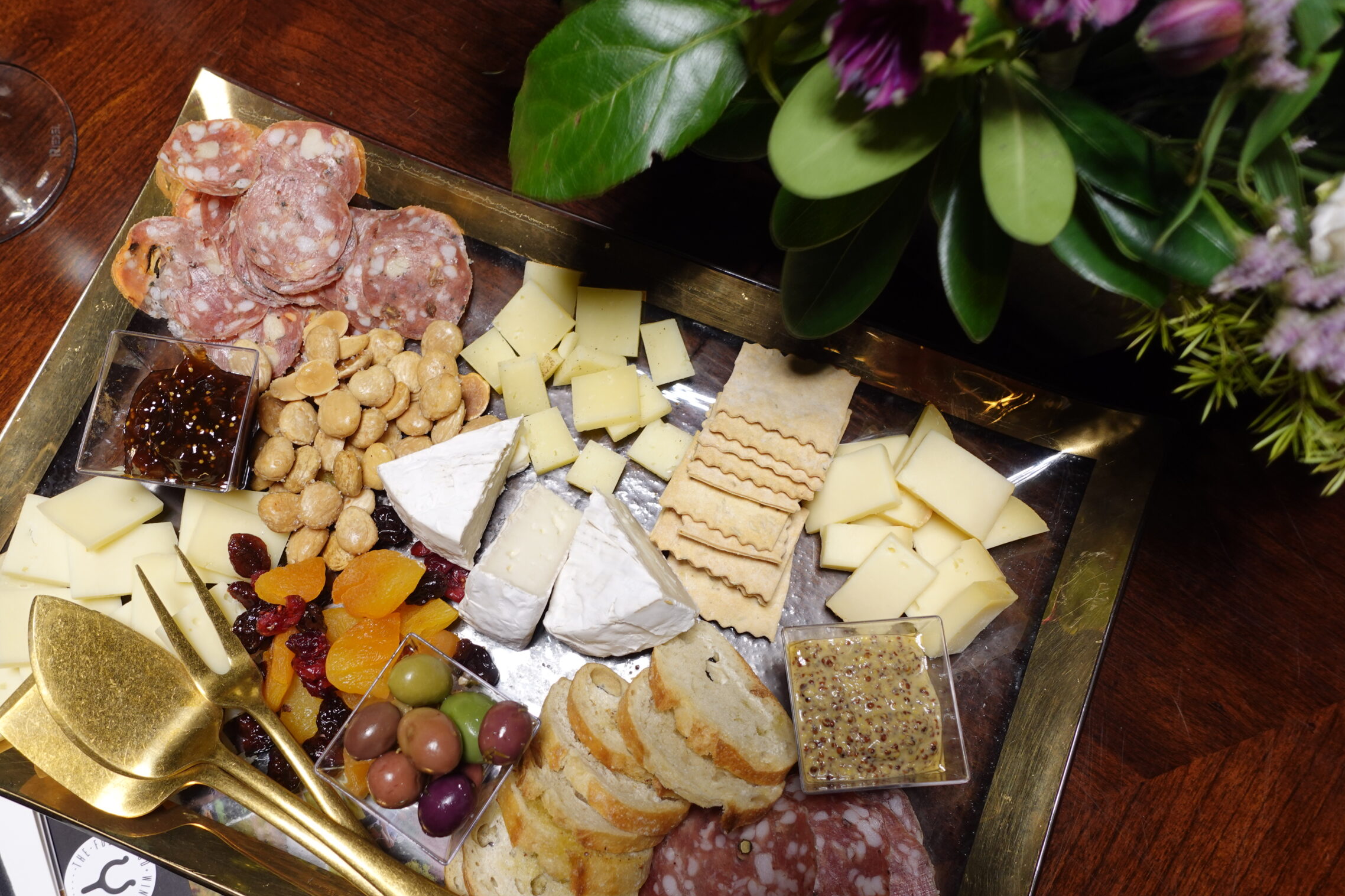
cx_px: 596
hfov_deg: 67.2
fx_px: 1009
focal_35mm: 27
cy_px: 489
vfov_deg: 47.9
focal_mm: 9.4
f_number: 3.2
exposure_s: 1/80
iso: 125
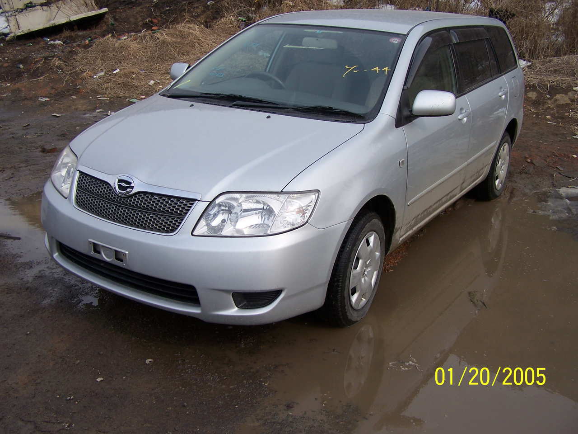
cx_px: 289
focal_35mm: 38
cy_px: 217
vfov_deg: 37.7
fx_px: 635
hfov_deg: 49.0
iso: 80
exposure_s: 1/1000
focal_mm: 6.3
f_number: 2.8
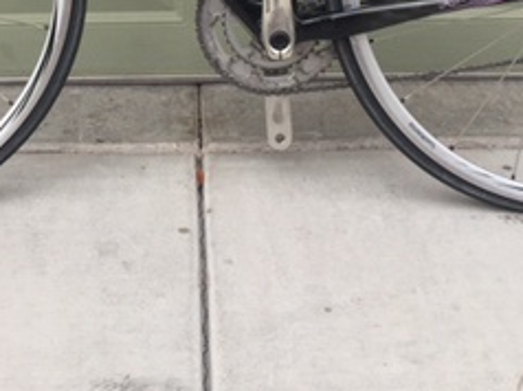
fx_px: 1177
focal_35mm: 78
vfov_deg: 17.6
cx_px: 189
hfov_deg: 25.0
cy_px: -125
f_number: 2.2
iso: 32
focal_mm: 4.15
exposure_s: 1/1014
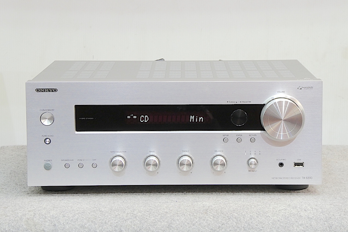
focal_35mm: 111
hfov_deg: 18.4
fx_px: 1073
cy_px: 123
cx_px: 173
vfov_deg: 12.3
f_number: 5.1
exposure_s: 1/13
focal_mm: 19
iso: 200
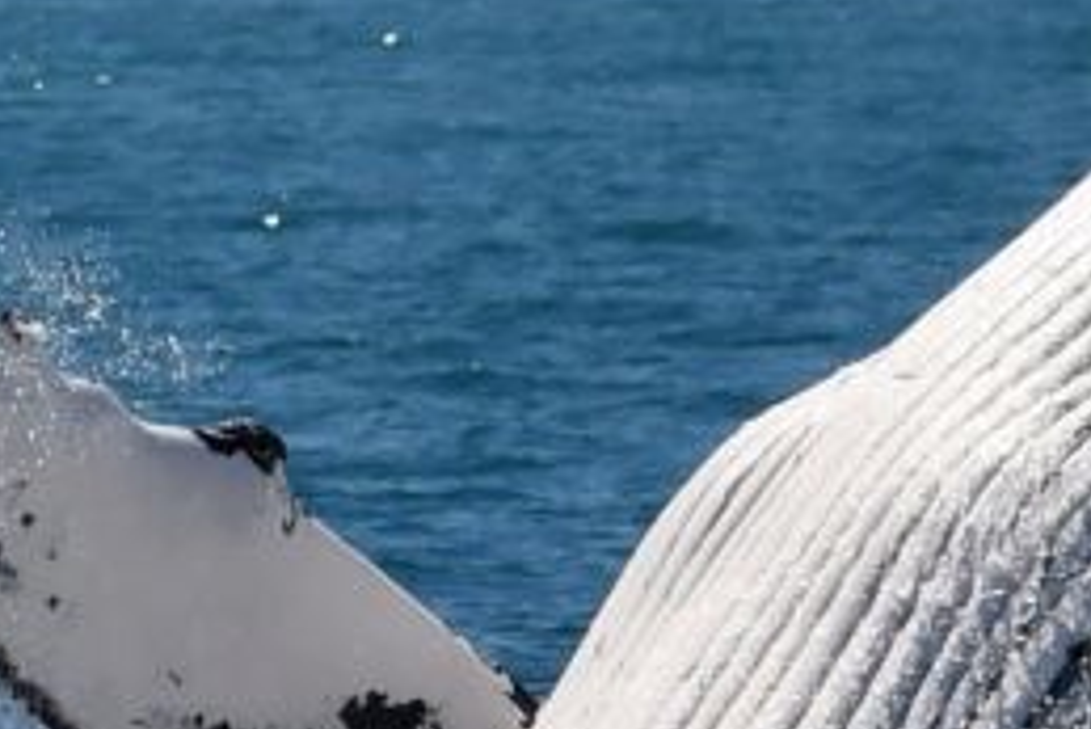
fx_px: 42146
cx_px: 893
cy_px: 605
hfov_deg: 1.5
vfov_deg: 1.0
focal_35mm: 1390
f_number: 8
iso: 320
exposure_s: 1/2000
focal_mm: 300
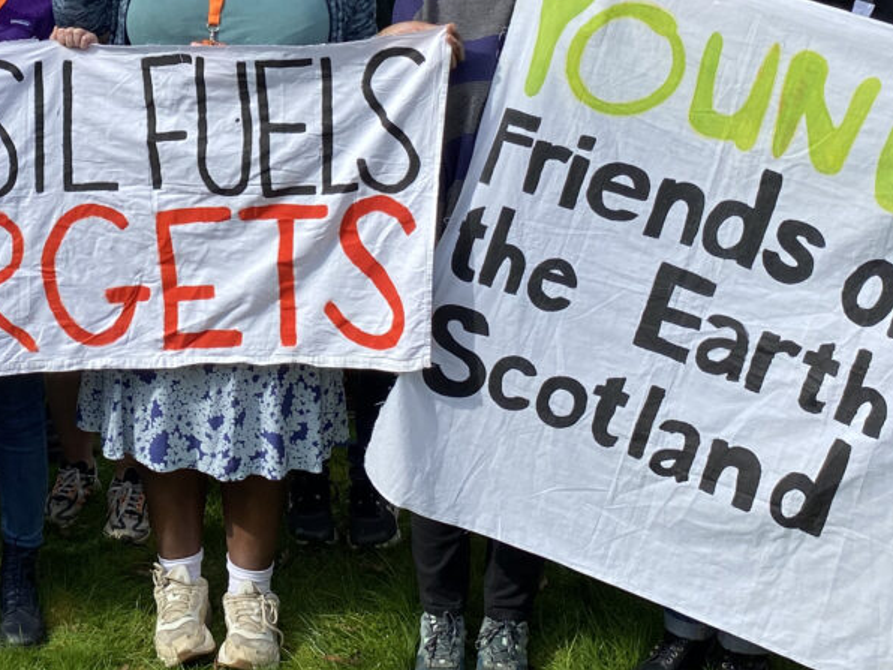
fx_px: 1728
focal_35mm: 67
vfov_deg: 21.3
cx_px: 112
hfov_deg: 28.0
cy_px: 24
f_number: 1.8
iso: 32
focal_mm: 4.25
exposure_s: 1/2268
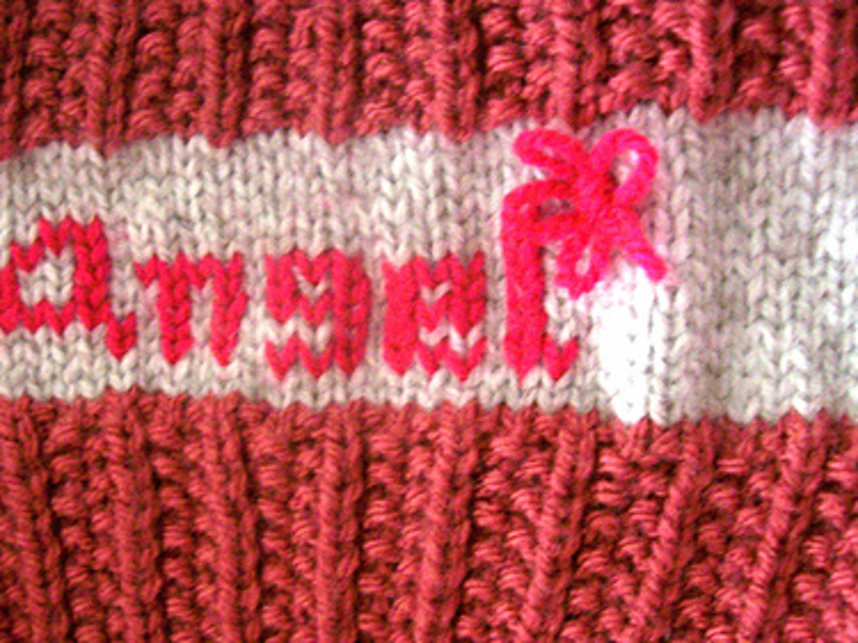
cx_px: 359
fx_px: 1189
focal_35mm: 48
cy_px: 350
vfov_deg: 30.2
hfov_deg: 39.6
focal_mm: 6
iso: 160
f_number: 2.7
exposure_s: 1/8
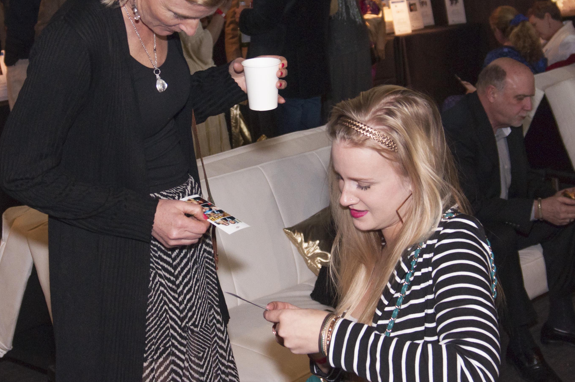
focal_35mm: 66
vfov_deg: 20.5
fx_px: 1053
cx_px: 250
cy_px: 124
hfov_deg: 30.5
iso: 400
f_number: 4.5
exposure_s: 1/80
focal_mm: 28
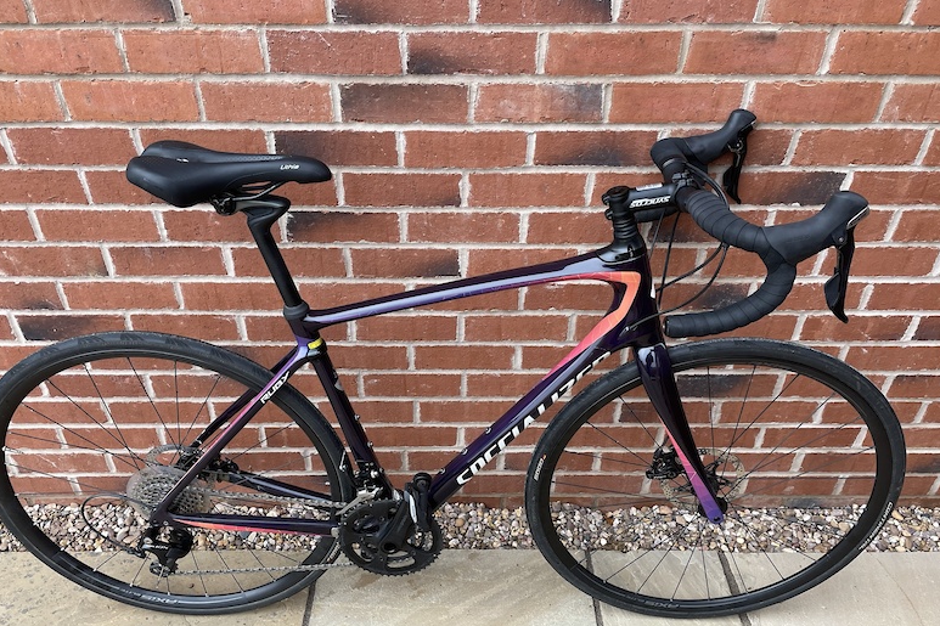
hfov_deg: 65.5
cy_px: 363
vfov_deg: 46.2
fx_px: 731
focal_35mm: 28
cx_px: 461
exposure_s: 1/121
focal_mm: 4.2
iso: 40
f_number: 1.6
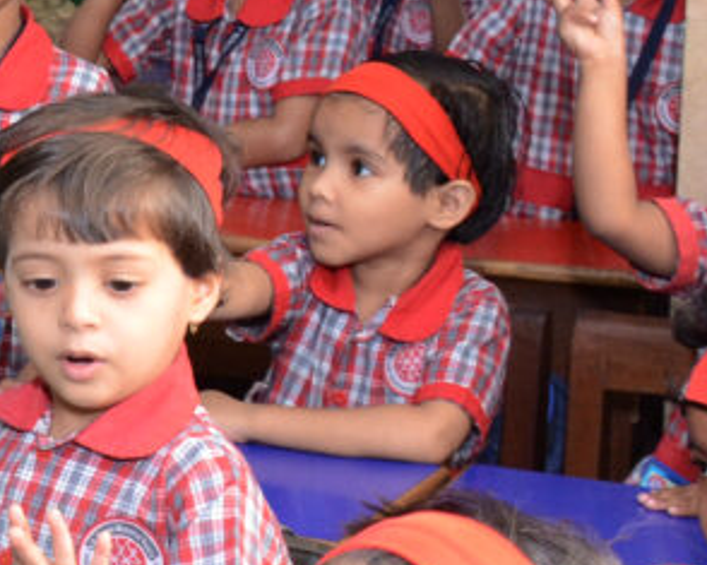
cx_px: -580
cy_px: 184
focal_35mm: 132
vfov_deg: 11.7
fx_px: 2761
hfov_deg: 13.1
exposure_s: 1/100
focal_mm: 18
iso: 1000
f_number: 5
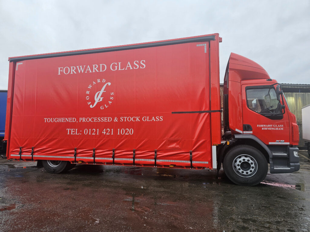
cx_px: 155
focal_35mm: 23
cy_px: 116
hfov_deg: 73.9
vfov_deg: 58.9
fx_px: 206
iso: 10
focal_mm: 6.3
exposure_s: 1/135
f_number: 1.7
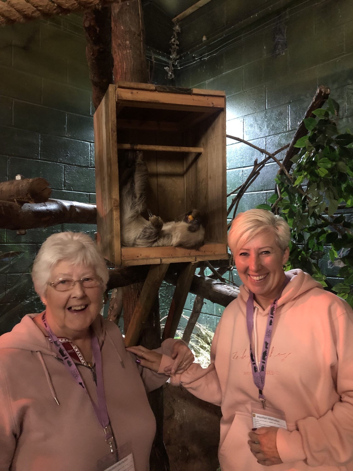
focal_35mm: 28
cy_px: 236
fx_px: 381
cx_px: 176
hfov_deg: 49.7
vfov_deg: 63.4
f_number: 1.8
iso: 160
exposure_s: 1/4
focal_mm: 4
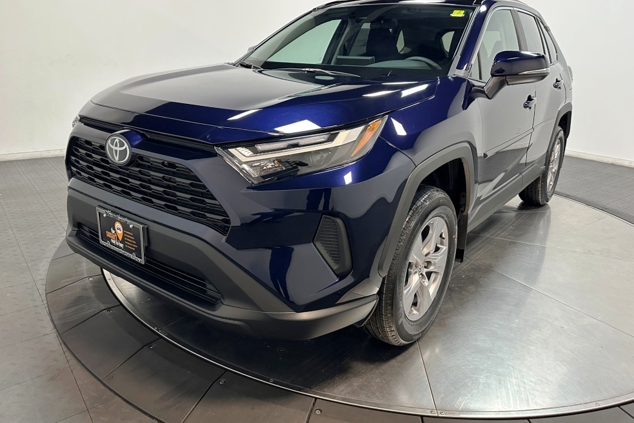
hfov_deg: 69.4
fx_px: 458
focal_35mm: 26
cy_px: 188
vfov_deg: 49.4
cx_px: 307
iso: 400
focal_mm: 6.86
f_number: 1.78
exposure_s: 1/60
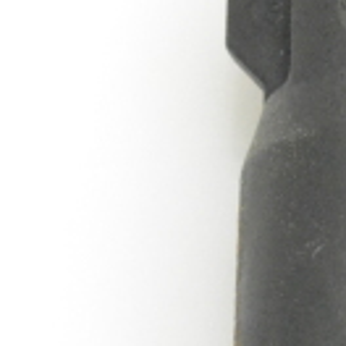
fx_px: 6144
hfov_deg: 3.2
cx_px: 493
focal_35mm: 543
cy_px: 448
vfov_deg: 3.2
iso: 6400
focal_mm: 55
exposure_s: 1/320
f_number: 9
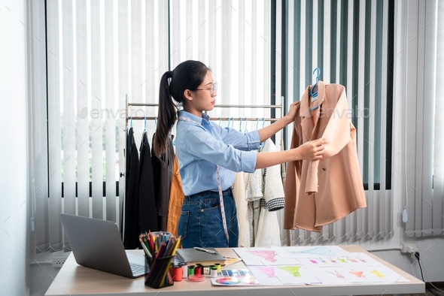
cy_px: 148
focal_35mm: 43
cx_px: 222
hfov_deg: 45.4
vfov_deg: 31.2
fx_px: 531
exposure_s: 1/125
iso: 400
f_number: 4
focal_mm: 43
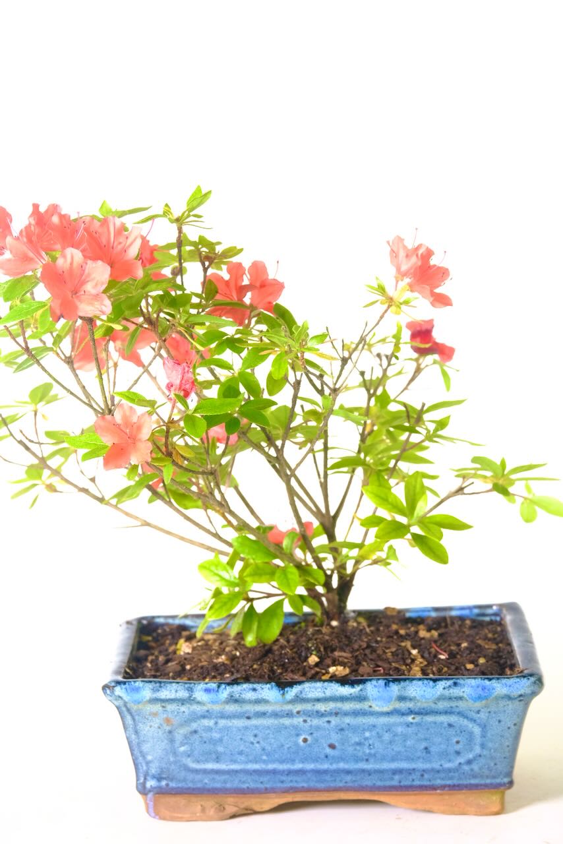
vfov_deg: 18.4
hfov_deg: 12.3
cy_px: 422
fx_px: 2602
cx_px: 282
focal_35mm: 111
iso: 1600
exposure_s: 1/30
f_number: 8
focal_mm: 74.1
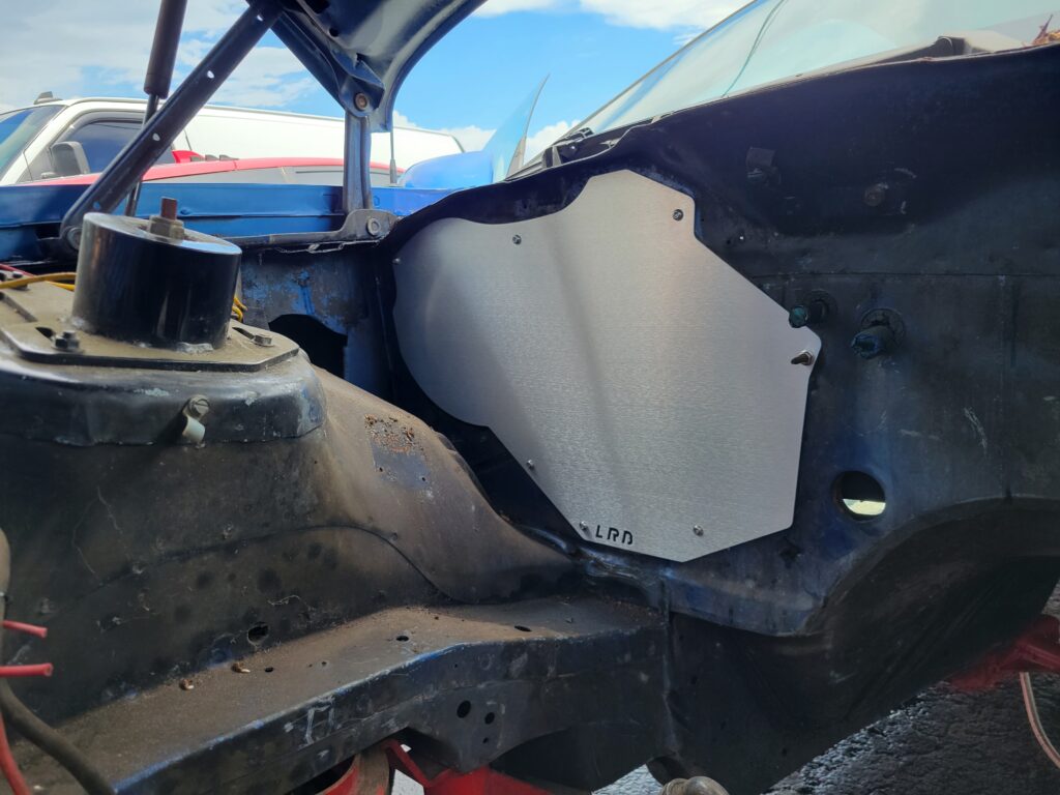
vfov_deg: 53.1
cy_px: 398
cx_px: 530
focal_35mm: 26
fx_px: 796
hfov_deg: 67.3
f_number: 1.8
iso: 40
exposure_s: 1/241
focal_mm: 5.4
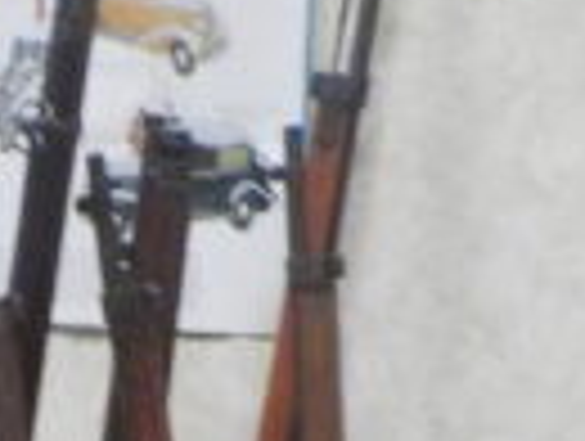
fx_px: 2997
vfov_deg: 8.1
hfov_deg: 10.7
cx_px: -328
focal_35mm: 177
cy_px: 792
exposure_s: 1/10
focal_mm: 4.1
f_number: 3.3
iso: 400
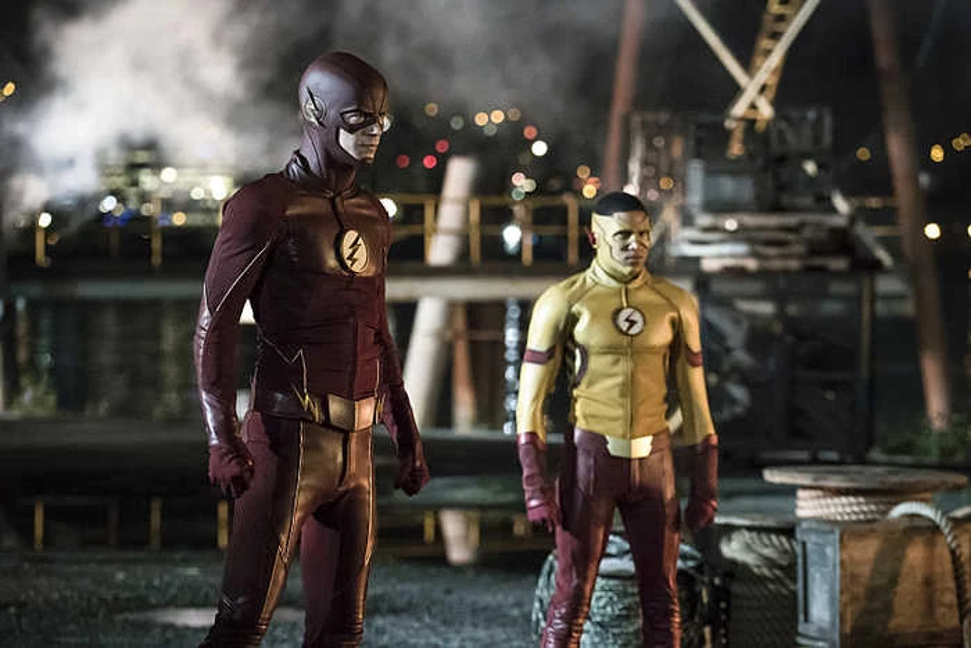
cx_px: 486
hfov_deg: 14.2
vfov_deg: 9.5
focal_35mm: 145
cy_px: 324
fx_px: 3912
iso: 10000
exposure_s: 1/160
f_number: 4.5
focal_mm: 145
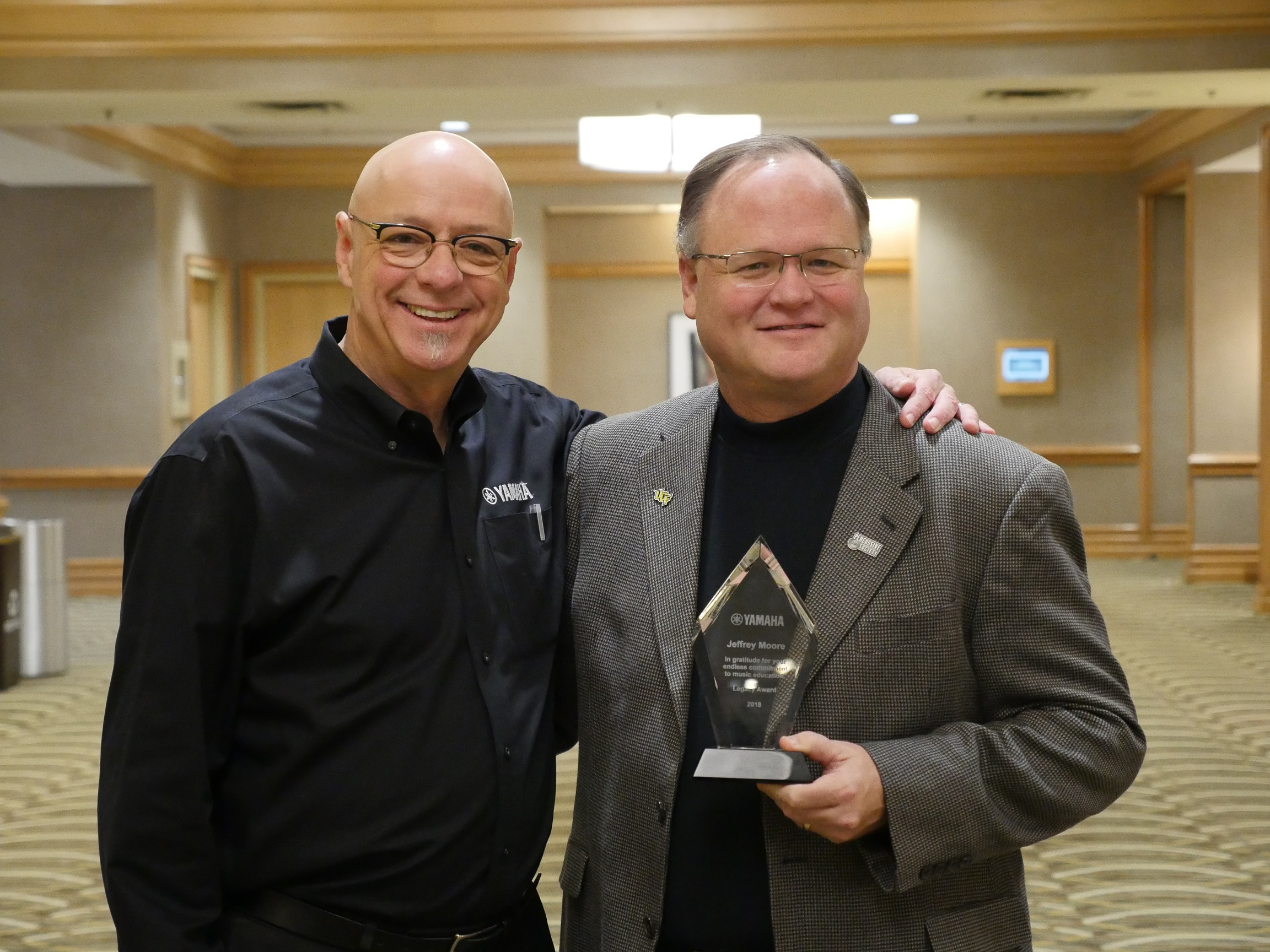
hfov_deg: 31.2
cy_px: 476
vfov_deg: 23.7
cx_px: 635
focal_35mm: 62
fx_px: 2275
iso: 3200
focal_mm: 31
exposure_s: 1/60
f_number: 2.8
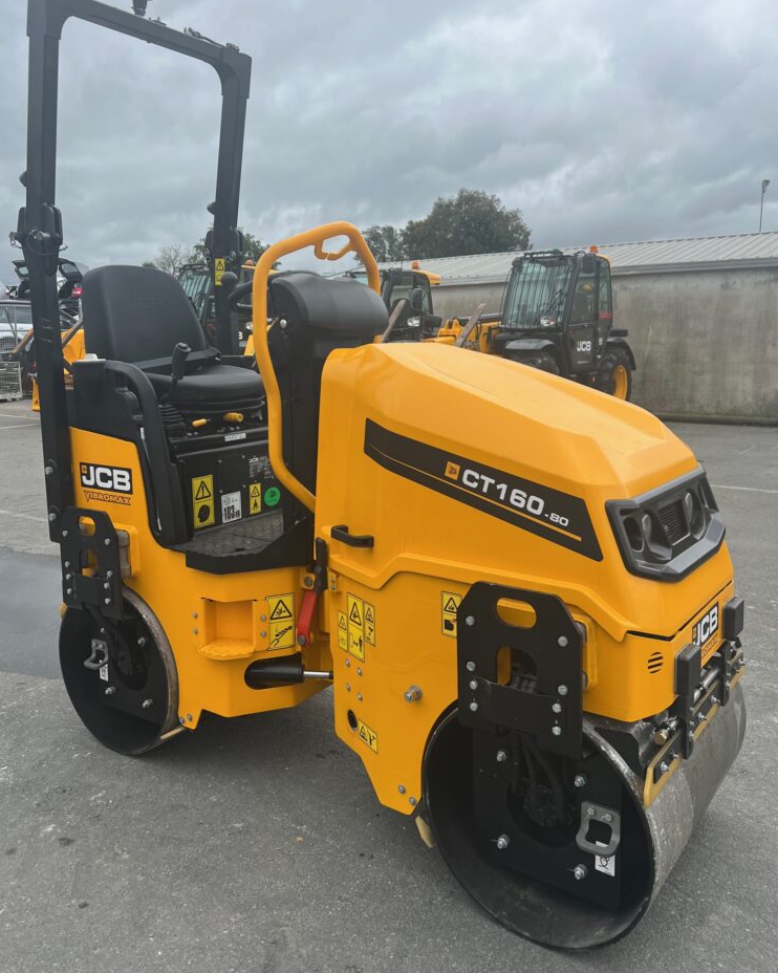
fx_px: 806
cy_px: 441
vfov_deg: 62.1
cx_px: 389
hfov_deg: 51.5
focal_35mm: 28
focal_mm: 5.7
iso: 50
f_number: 1.5
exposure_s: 1/5076
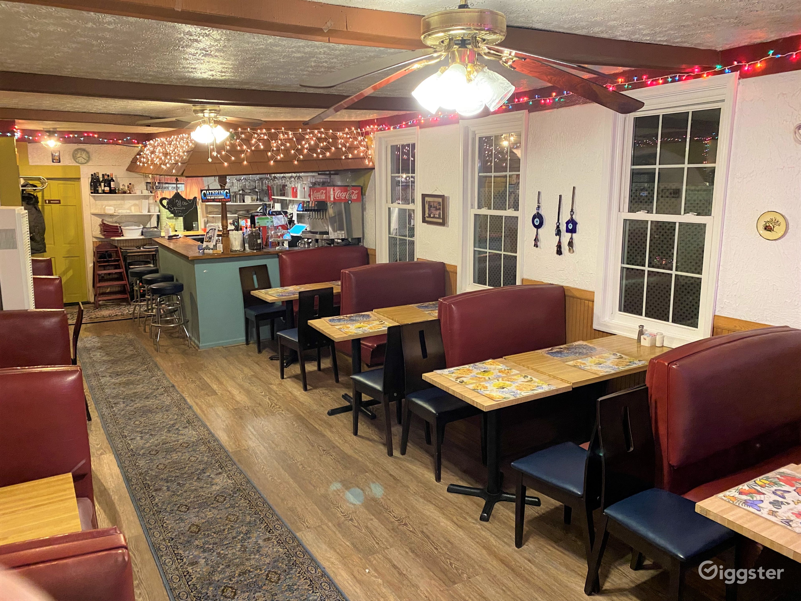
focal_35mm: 26
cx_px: 400
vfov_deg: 53.1
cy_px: 300
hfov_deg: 67.3
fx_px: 602
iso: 640
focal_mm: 4.25
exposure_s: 1/30
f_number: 1.8
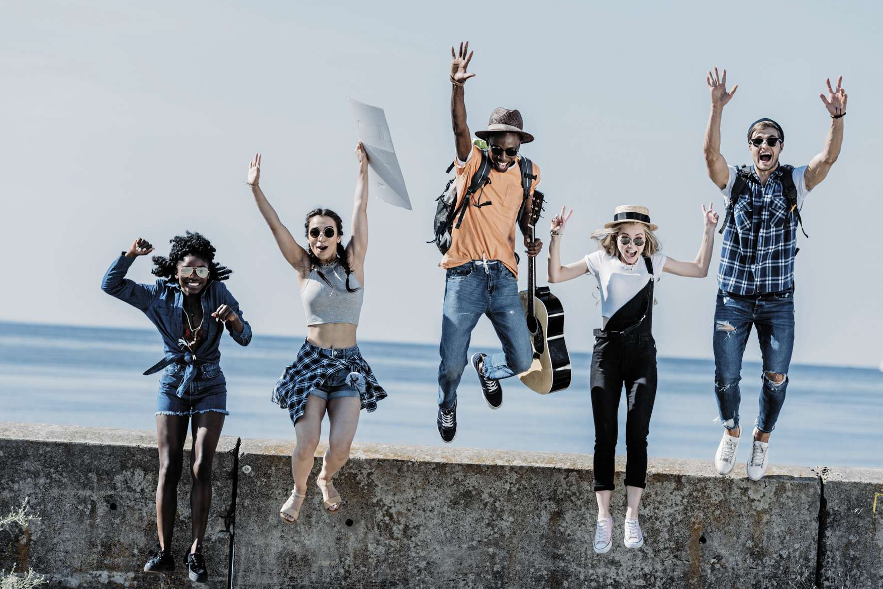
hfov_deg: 16.7
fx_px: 3016
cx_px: 435
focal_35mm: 123
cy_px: 296
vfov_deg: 11.1
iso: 100
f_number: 4
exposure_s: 1/1000
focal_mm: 120
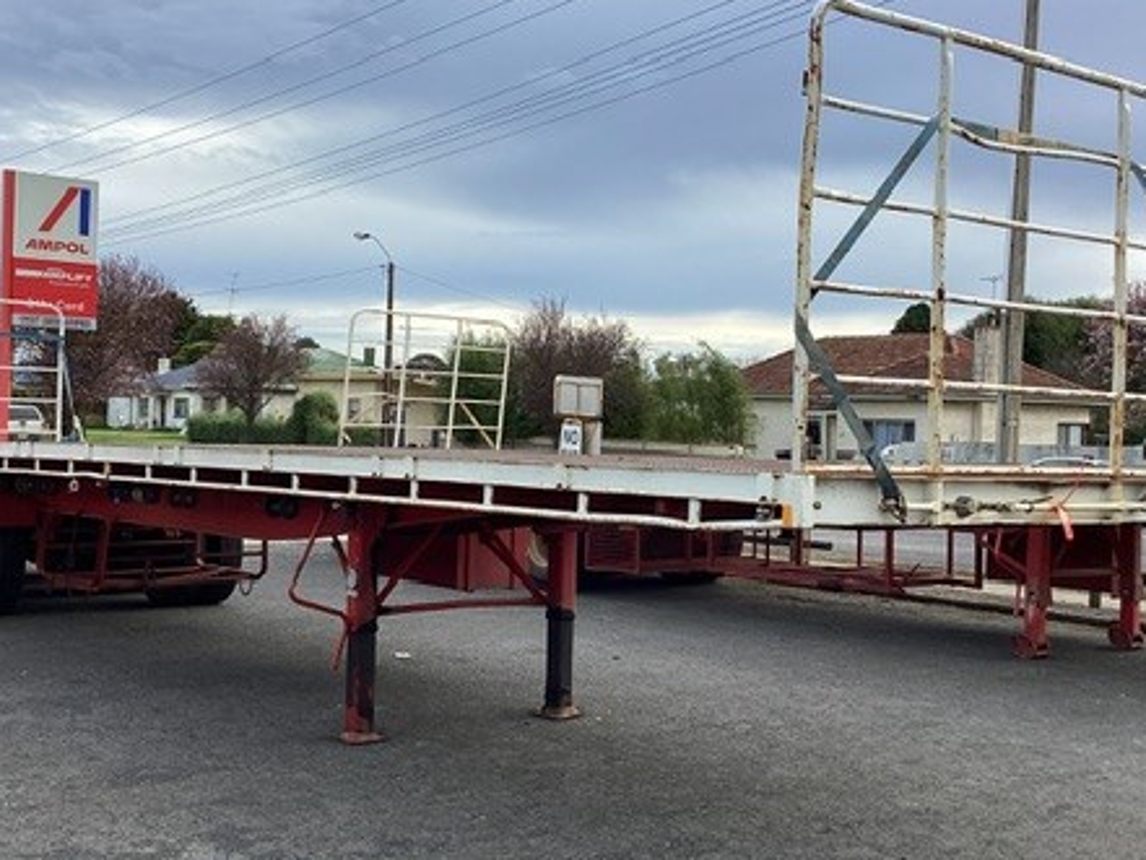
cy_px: 434
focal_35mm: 45
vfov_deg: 32.2
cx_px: 533
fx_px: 1490
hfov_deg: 42.0
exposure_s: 1/306
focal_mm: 3.3
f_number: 2.4
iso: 25
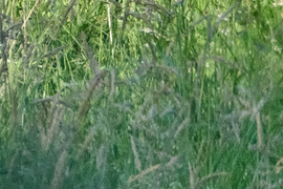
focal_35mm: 4797
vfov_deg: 0.3
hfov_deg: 0.4
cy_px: -159
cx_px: 779
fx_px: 37707
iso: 800
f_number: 11
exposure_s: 1/800
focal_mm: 800
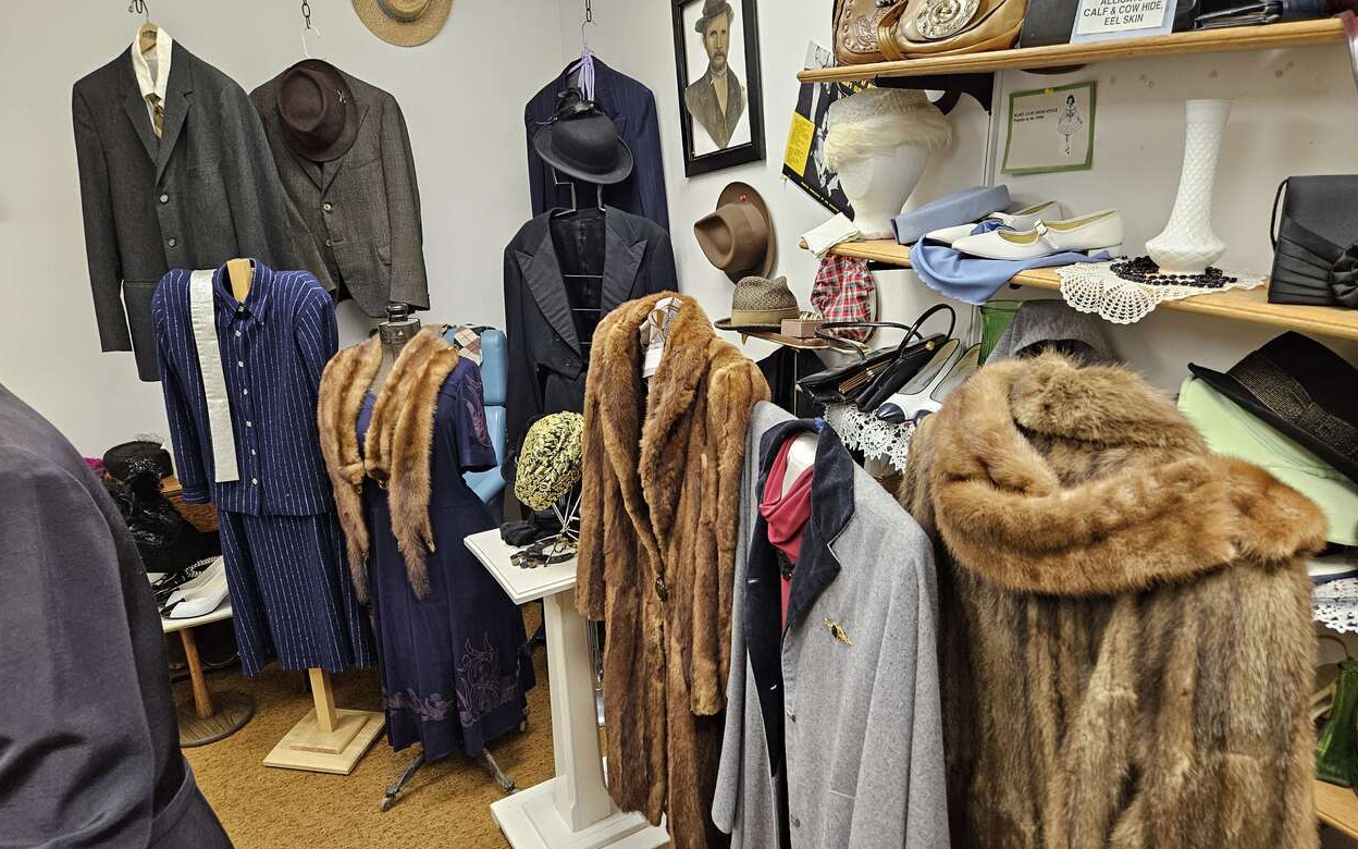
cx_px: 674
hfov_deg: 72.5
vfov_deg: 49.3
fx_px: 925
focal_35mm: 25
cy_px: 428
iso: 250
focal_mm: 5.4
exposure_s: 1/120
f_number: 1.8
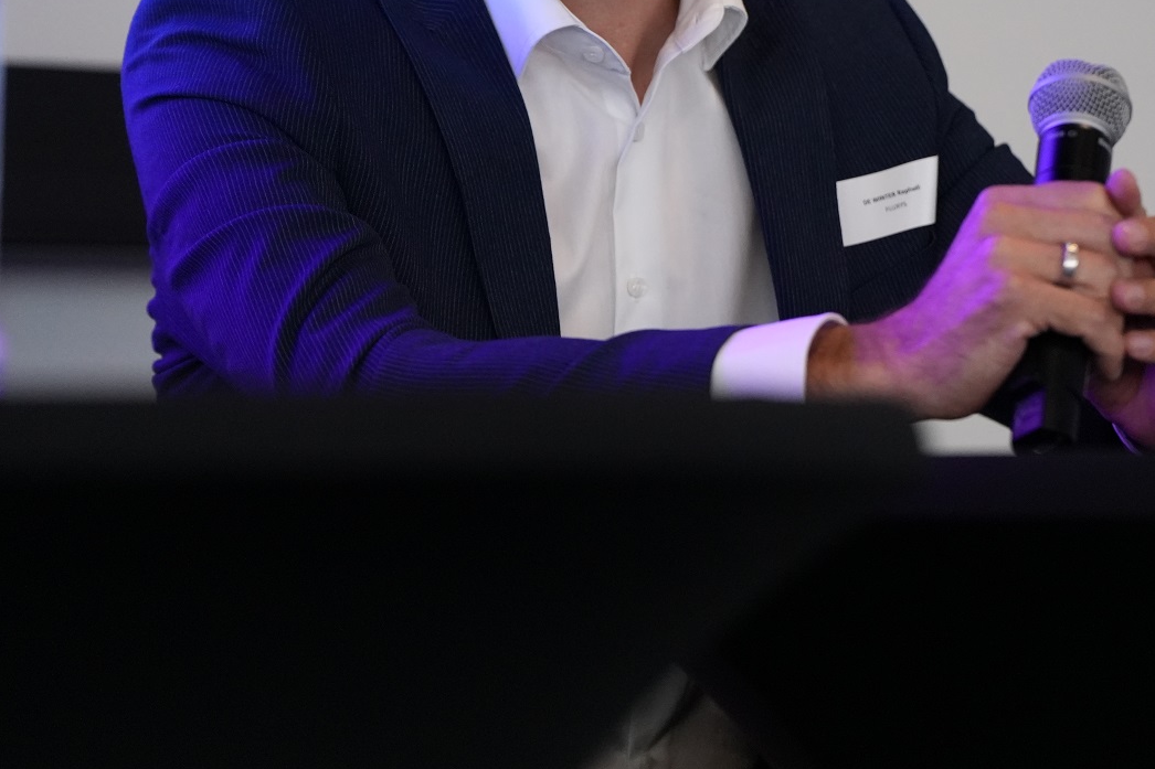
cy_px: 74
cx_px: 688
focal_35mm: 323
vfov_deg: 4.3
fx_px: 10361
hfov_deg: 6.4
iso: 4000
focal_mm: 176
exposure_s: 1/400
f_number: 2.8
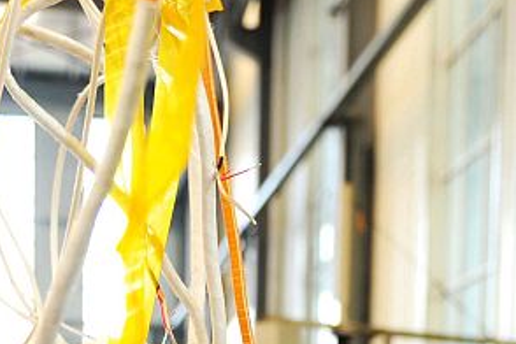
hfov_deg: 20.8
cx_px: 193
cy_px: 657
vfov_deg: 12.5
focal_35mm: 98
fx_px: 1405
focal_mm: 24
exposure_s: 1/125
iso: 400
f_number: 2.8
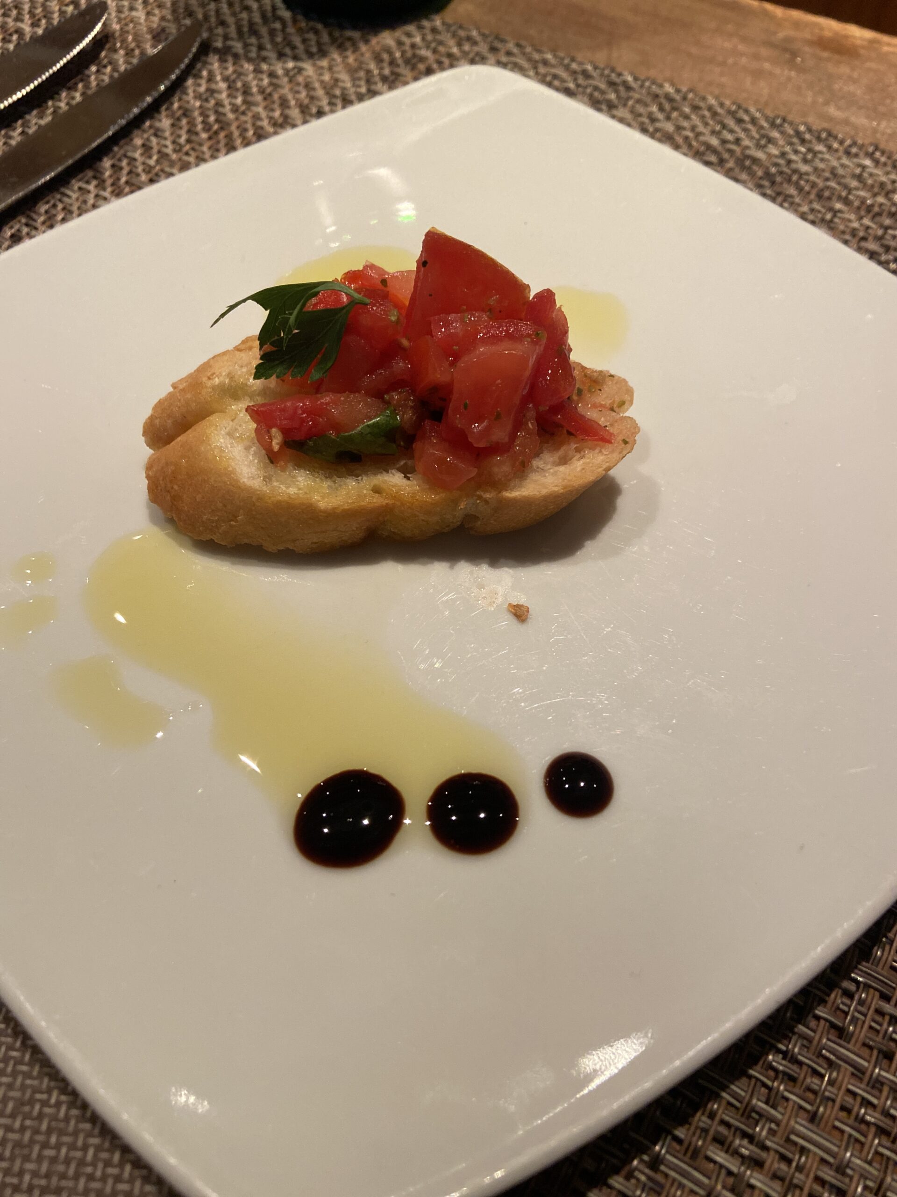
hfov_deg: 53.1
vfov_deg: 67.3
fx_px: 898
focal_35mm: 26
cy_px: 598
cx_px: 448
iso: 250
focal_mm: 4.25
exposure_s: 1/50
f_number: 1.8
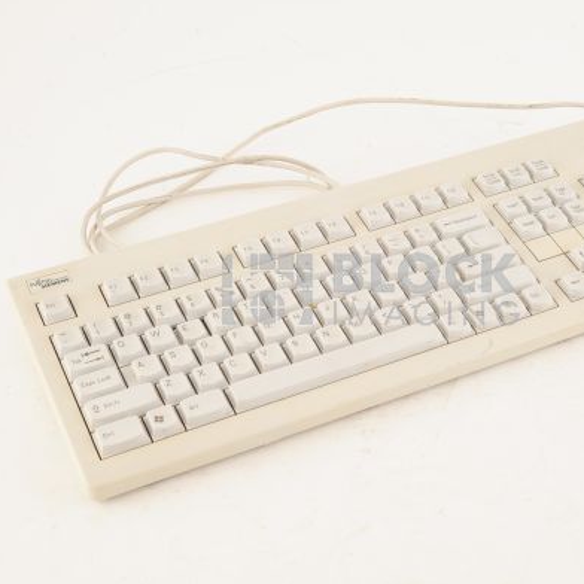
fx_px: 1241
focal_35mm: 65
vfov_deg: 26.5
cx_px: 371
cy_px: 290
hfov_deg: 26.4
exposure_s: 1/125
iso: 1600
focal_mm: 50
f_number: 13
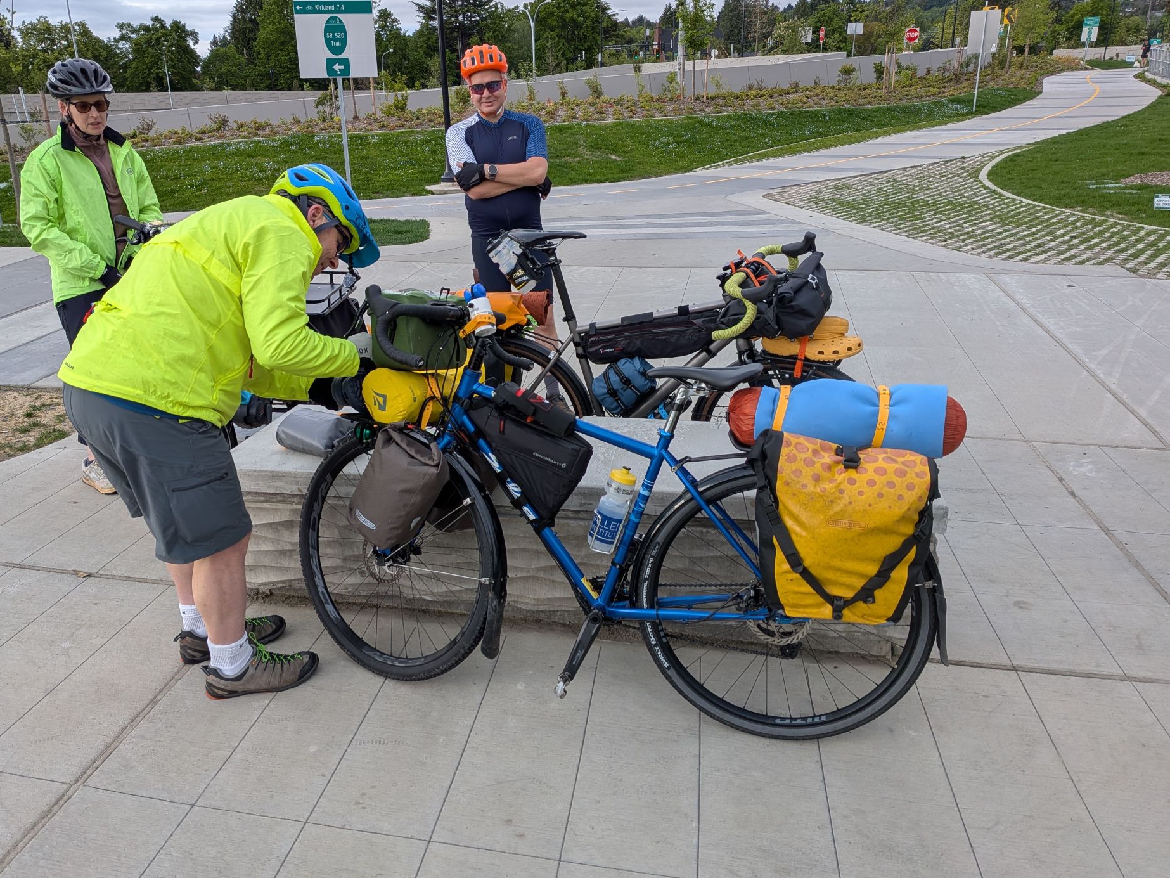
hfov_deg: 67.2
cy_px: 463
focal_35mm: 26
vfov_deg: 53.0
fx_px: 879
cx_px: 540
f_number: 1.7
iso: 29
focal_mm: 4.53
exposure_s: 1/556
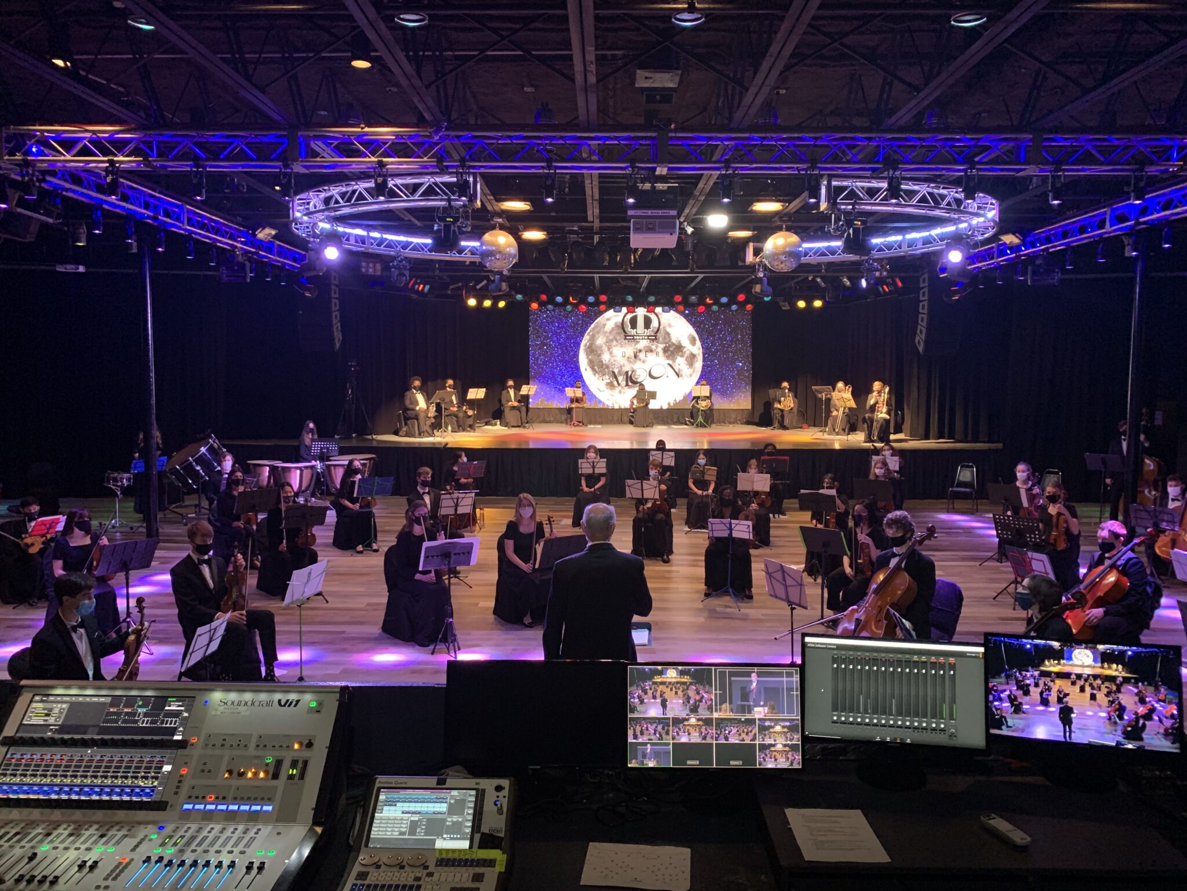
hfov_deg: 67.3
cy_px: 446
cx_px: 594
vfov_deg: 53.1
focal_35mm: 26
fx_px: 892
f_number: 1.8
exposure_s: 1/40
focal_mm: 4.25
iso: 320
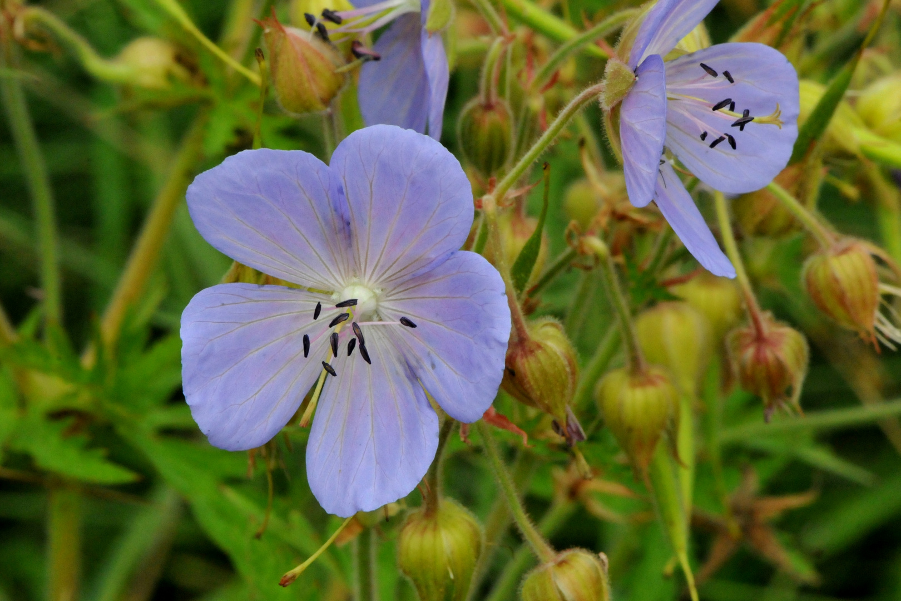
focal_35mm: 158
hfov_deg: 13.0
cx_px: 450
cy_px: 300
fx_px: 3942
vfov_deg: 8.7
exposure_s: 1/320
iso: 1600
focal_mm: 105
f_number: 20
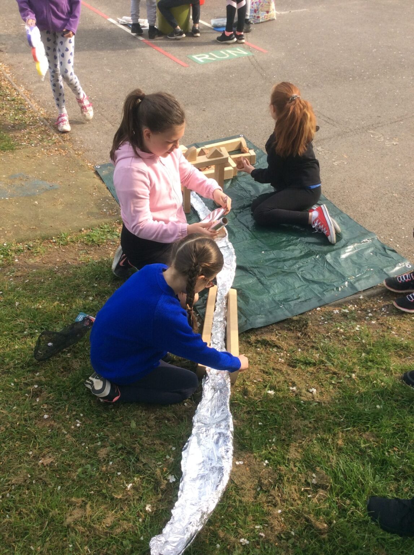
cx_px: 207
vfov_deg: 56.9
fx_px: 512
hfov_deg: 44.0
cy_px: 278
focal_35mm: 32
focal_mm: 3.3
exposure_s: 1/461
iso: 32
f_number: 2.4
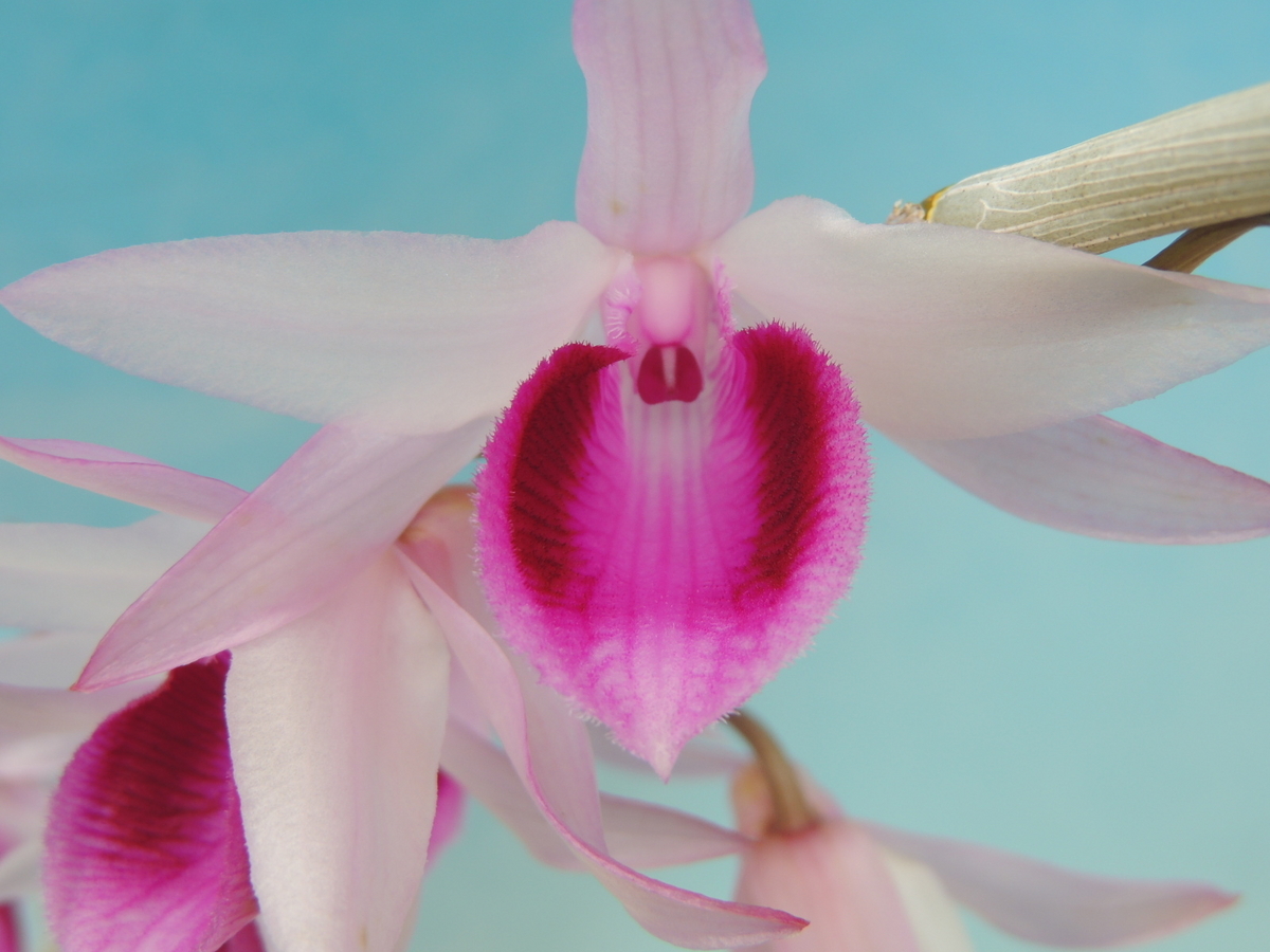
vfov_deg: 24.4
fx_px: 2201
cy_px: 476
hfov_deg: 32.2
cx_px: 635
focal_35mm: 60
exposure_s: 1/80
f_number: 3.7
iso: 100
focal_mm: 10.7
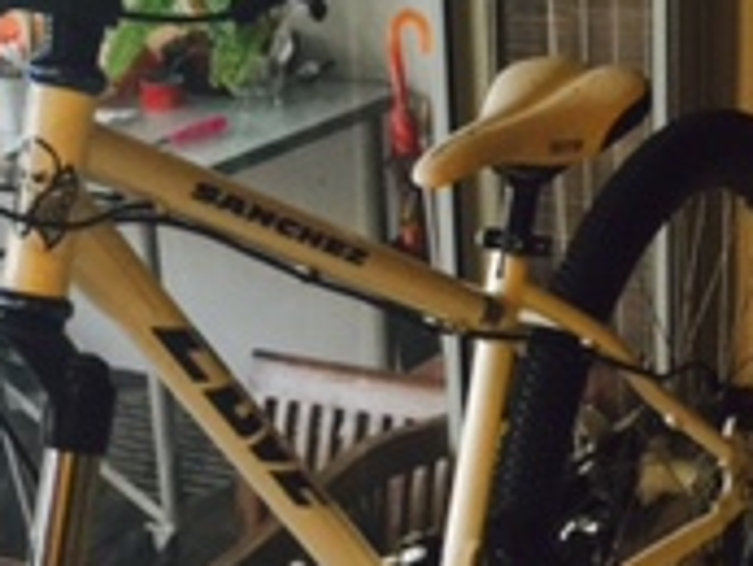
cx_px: 470
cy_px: 644
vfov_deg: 13.5
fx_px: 2329
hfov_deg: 18.3
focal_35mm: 107
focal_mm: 4.15
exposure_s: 1/15
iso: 80
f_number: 2.2
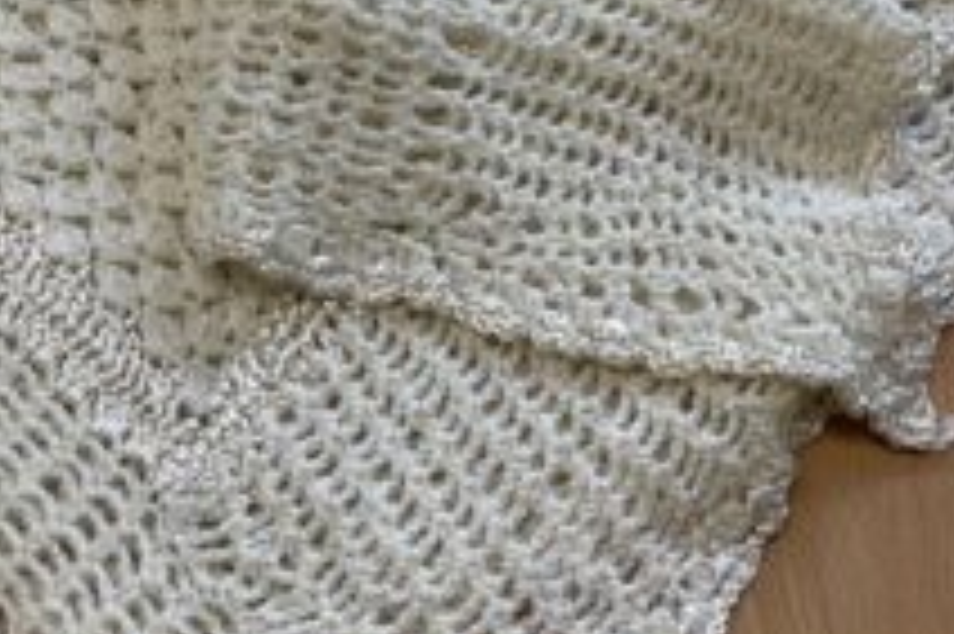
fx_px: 1880
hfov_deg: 27.8
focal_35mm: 71
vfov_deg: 19.0
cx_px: 176
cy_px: 169
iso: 20
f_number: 1.8
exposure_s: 1/100
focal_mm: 3
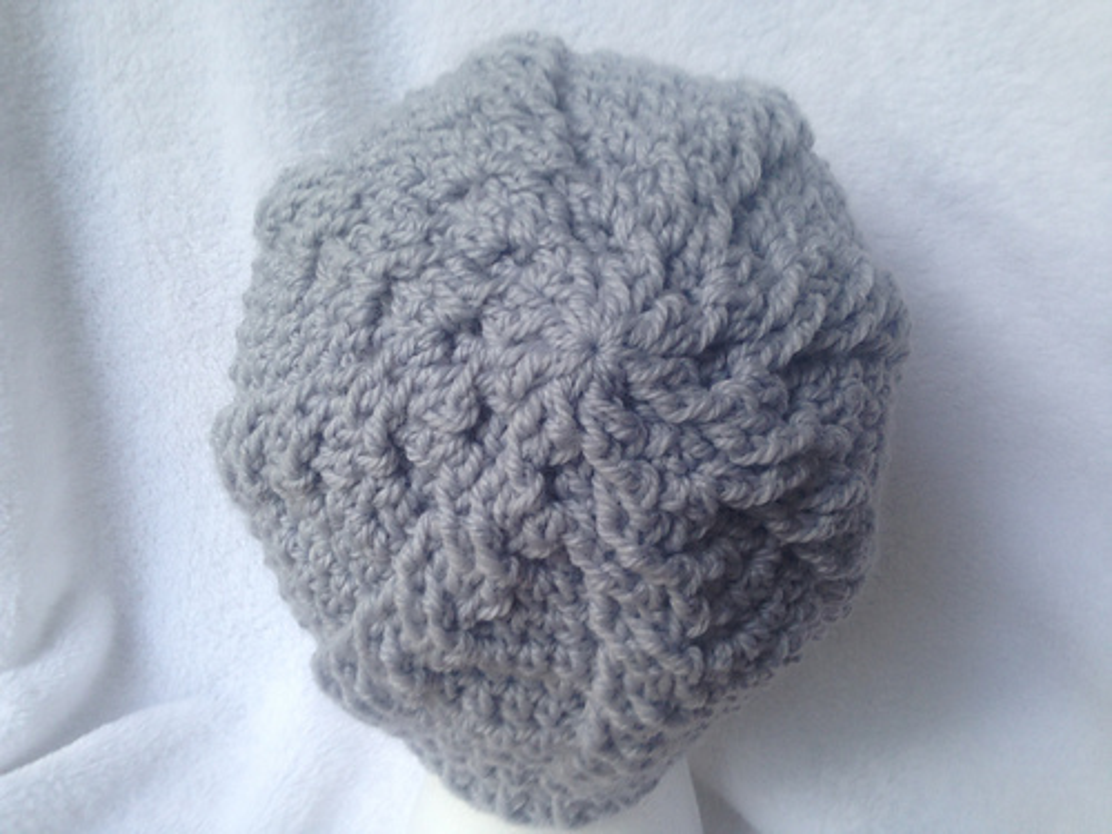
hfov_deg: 55.4
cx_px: 556
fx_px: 1060
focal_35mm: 33
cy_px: 417
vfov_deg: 42.9
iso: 50
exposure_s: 1/30
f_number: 2.4
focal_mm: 4.12
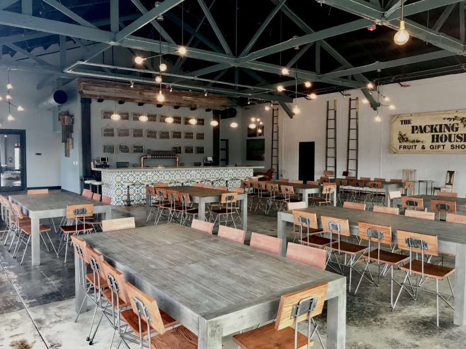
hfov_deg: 63.4
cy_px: 174
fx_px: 377
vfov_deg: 49.7
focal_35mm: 28
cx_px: 233
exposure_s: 1/30
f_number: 1.8
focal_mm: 3.99
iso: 32
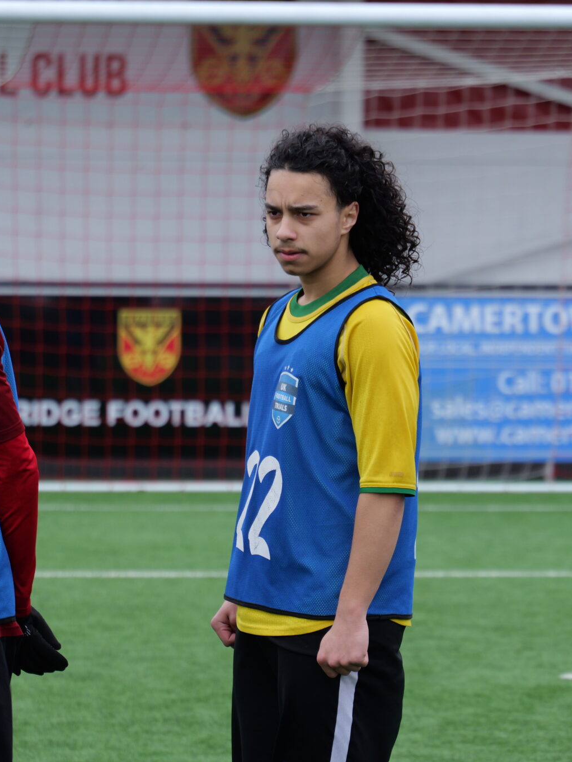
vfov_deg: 6.9
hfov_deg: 5.1
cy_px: 381
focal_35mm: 289
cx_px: 244
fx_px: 6368
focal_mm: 200
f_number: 7.1
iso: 1000
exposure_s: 1/250
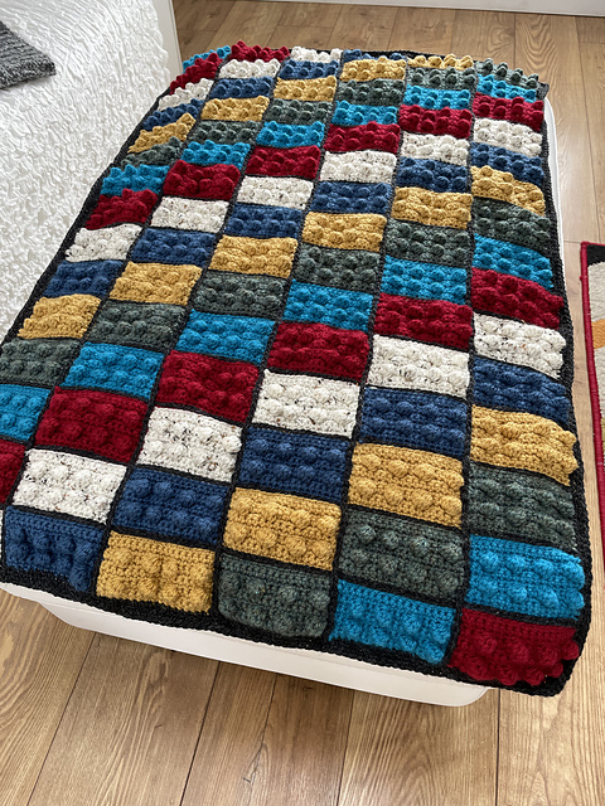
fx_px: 606
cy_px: 403
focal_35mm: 26
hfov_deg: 53.1
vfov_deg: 67.3
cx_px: 302
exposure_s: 1/121
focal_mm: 4.2
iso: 125
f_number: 1.6
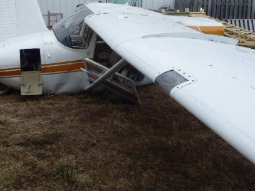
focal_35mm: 44
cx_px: 119
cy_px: 79
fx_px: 324
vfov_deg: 32.8
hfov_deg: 42.9
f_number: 11
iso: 125
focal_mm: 5
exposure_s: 1/60
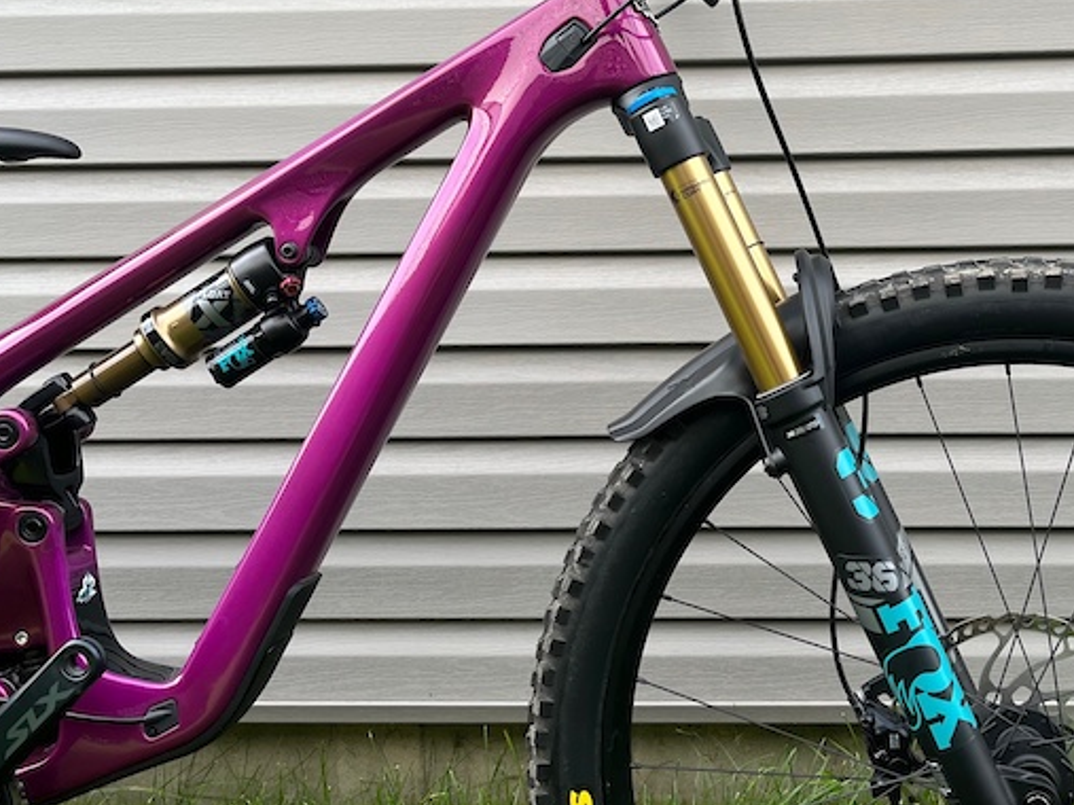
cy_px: 271
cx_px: 750
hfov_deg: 44.8
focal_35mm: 41
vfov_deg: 34.8
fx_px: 1272
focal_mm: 5.1
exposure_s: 1/452
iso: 50
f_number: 1.6
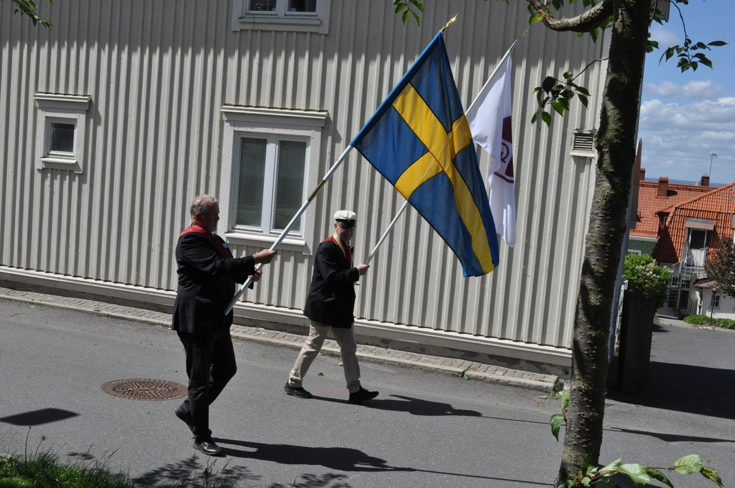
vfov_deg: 30.8
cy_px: 244
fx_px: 887
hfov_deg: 45.0
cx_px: 368
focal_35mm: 44
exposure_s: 1/1000
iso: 800
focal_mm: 29
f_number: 13
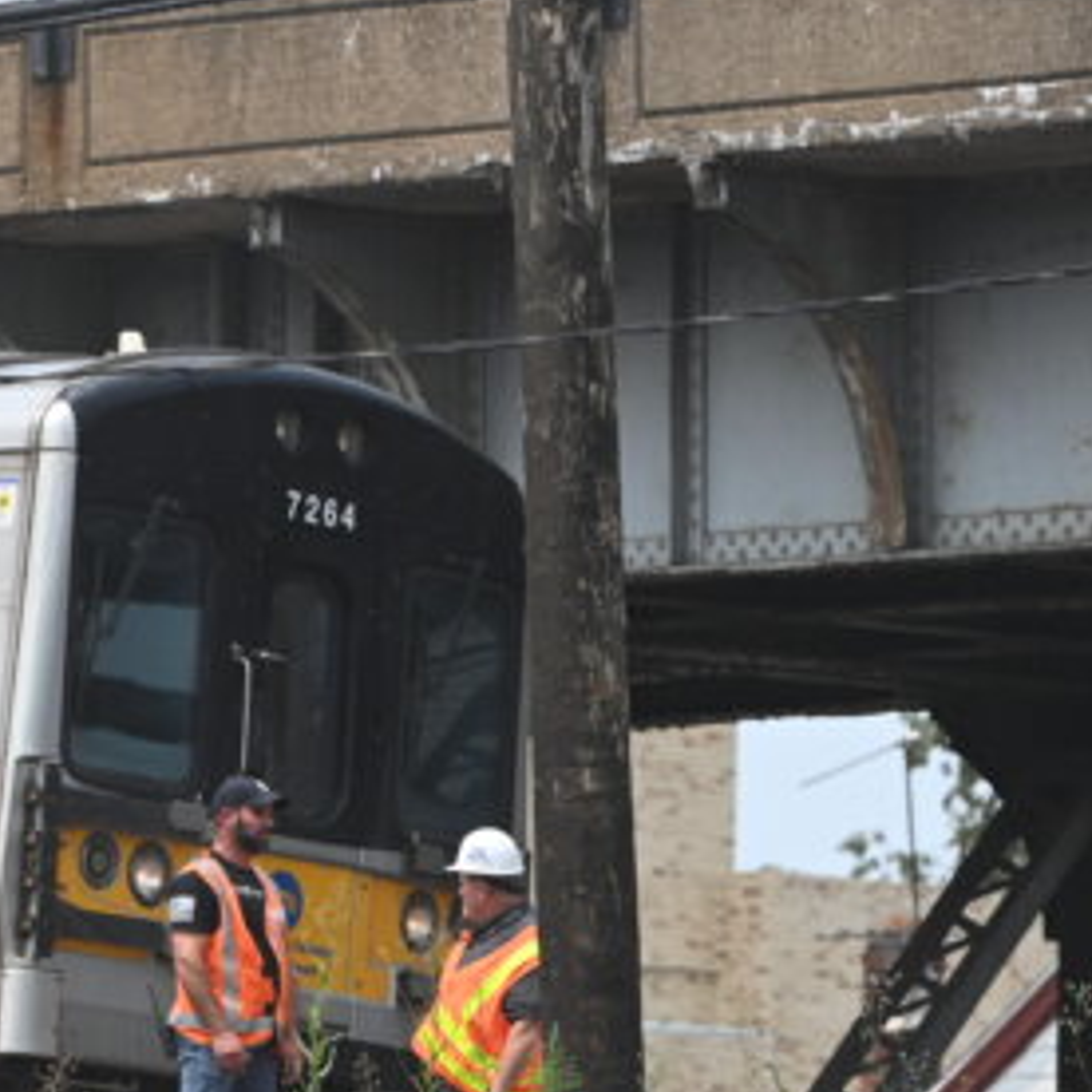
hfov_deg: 3.2
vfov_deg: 3.2
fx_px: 19772
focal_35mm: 554
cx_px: -479
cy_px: 657
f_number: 6.3
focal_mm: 200
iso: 560
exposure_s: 1/2000
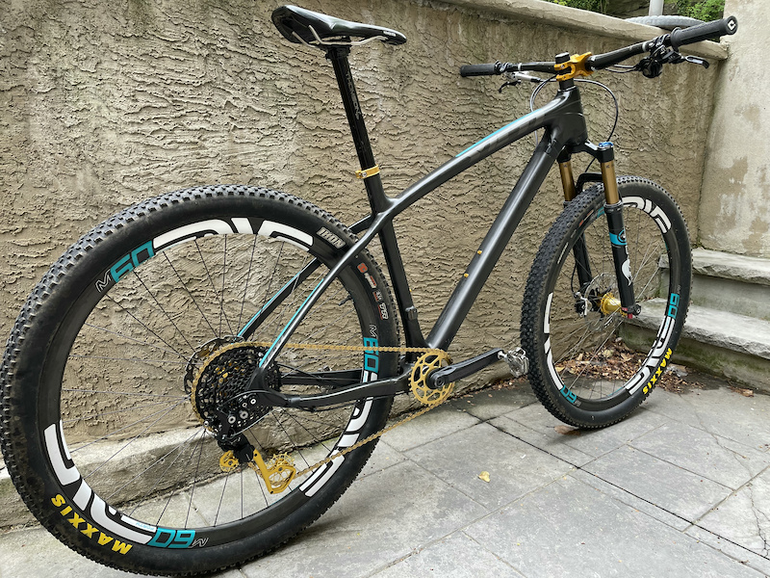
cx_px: 385
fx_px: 578
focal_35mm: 26
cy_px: 289
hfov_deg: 67.3
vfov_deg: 53.1
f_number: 1.6
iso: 40
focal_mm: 4.2
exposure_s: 1/121
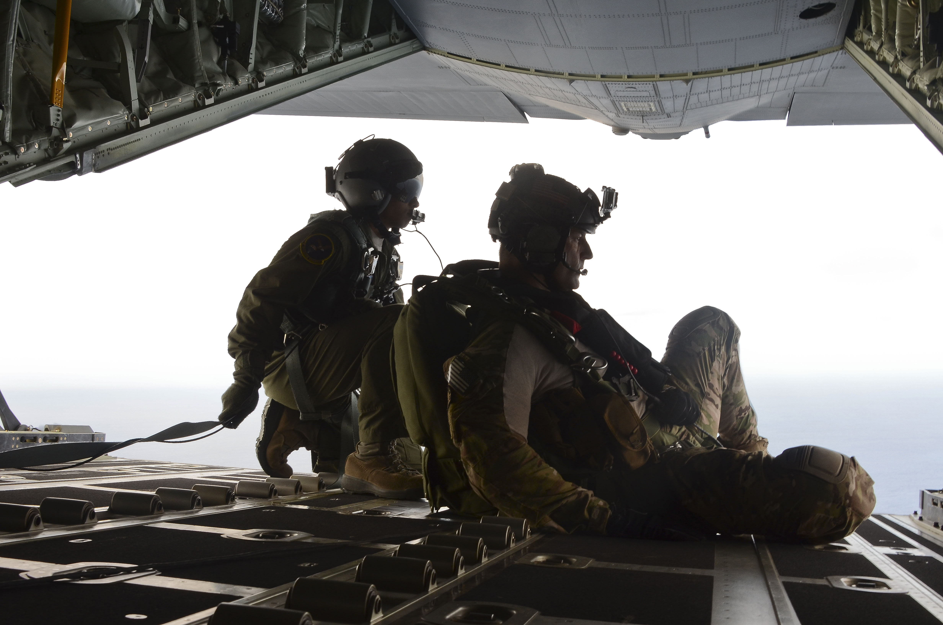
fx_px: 1098
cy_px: 312
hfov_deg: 46.5
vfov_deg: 31.8
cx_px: 472
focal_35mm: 42
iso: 320
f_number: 11
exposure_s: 1/100
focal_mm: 28
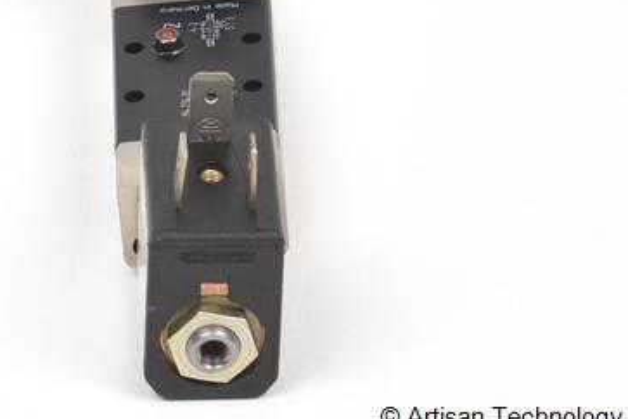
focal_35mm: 129
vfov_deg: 10.6
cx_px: 197
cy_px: 88
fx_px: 2250
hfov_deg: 15.8
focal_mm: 52
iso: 200
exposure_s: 1/200
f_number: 14
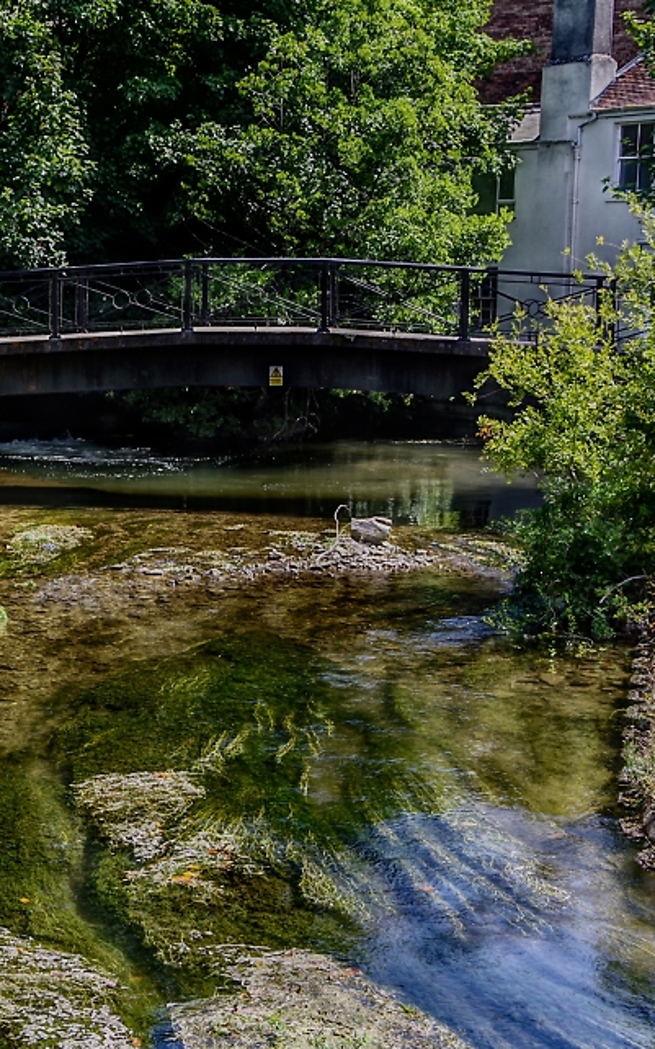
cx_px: -83
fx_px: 2086
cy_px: 534
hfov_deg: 17.2
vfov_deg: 28.2
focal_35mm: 73
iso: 200
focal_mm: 31
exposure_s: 1/100
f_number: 8
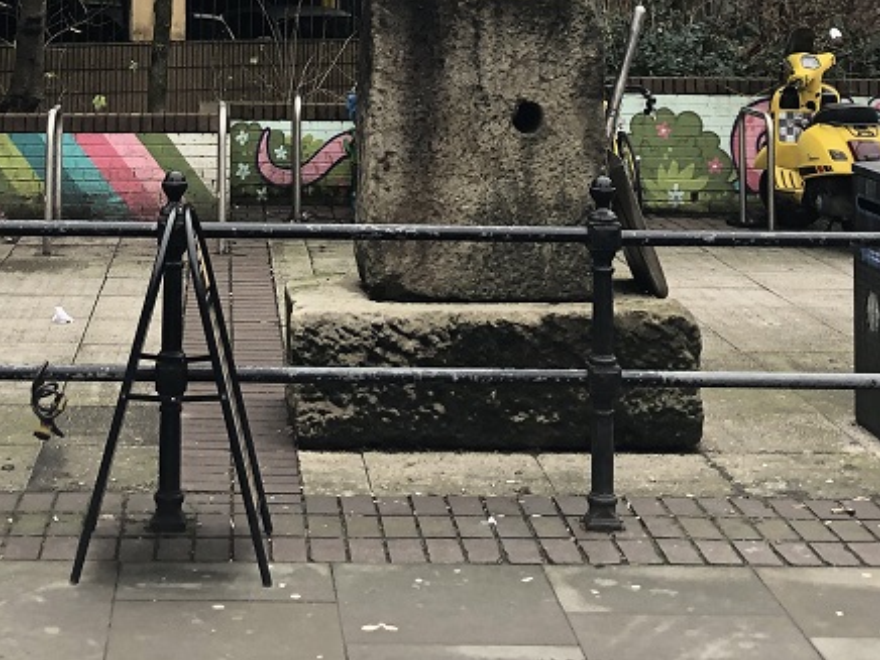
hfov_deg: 25.1
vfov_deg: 17.9
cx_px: 258
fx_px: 1957
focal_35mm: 77
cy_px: -202
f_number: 1.8
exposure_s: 1/120
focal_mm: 4
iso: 40
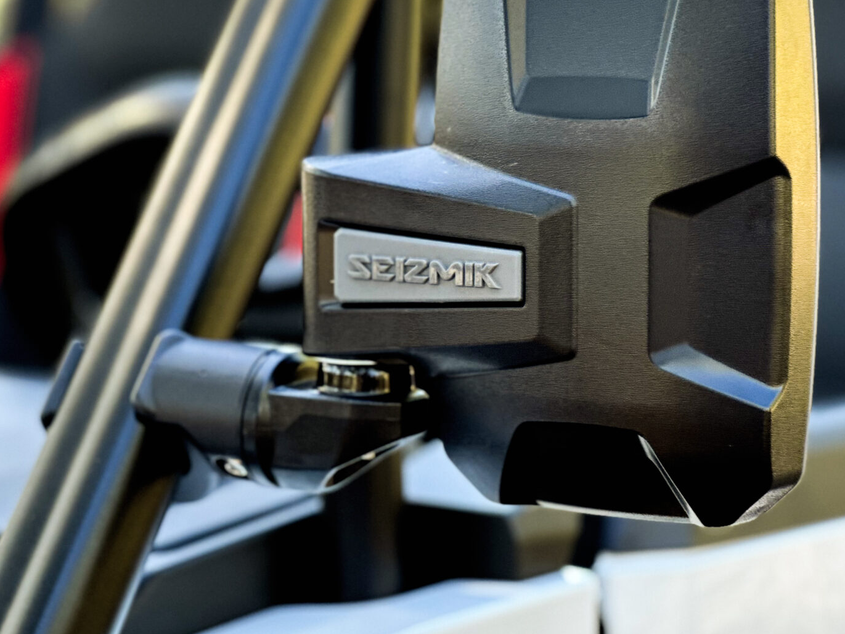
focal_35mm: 115
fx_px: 2807
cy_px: 226
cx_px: 448
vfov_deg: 12.9
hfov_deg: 17.1
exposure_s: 1/121
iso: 250
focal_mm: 9
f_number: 2.8
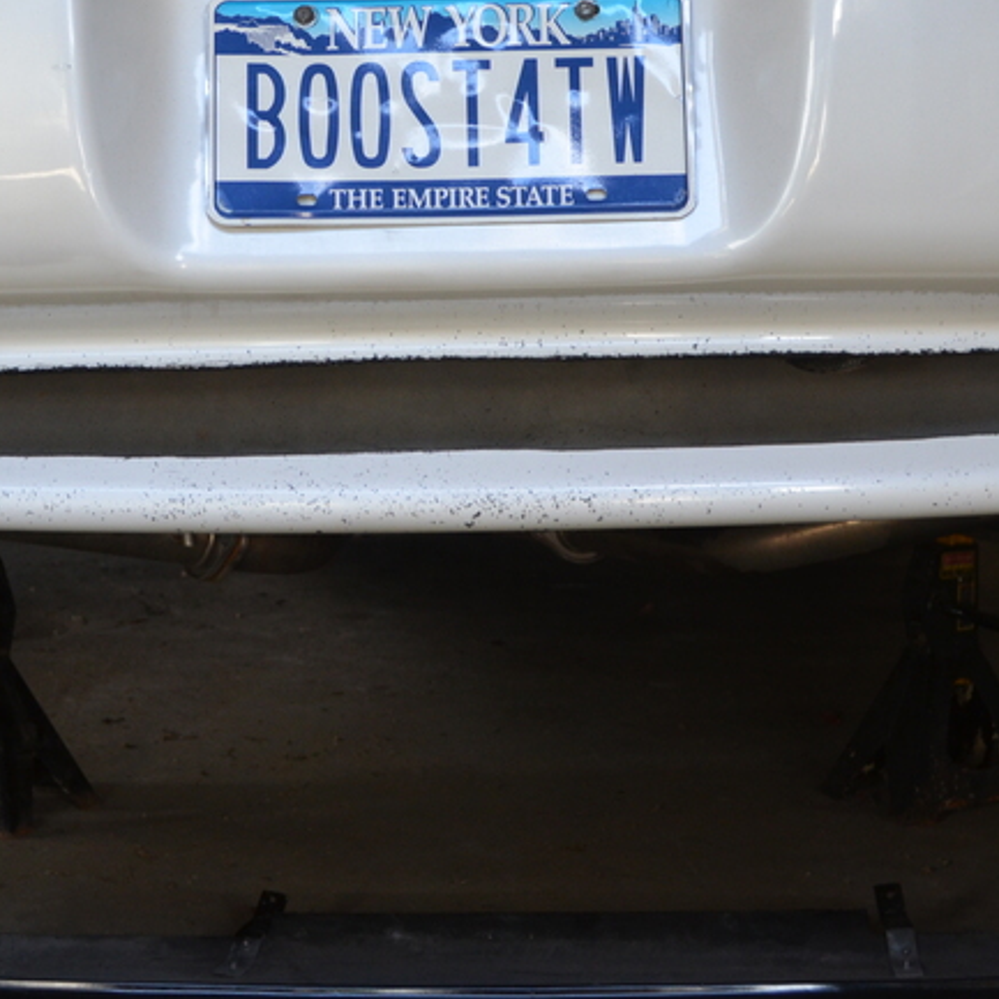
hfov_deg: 19.9
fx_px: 2841
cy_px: 343
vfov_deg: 19.9
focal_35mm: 87
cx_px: 388
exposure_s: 1/60
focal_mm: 30
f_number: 4.5
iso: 500
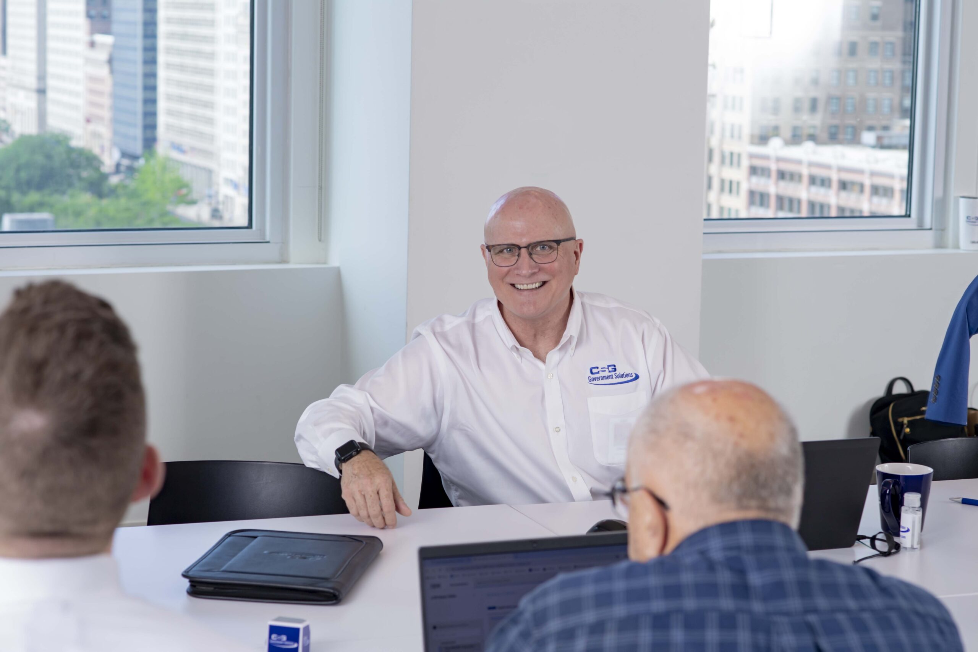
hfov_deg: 23.9
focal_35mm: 85
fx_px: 2309
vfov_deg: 16.1
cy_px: 326
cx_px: 489
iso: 320
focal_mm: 85
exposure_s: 1/200
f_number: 6.3
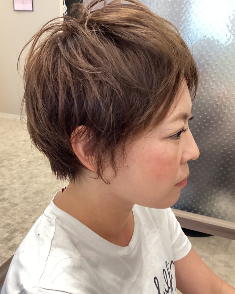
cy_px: 158
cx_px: 119
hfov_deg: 44.6
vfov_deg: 54.2
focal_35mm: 33
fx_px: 287
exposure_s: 1/60
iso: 250
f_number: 2.4
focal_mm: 3.3
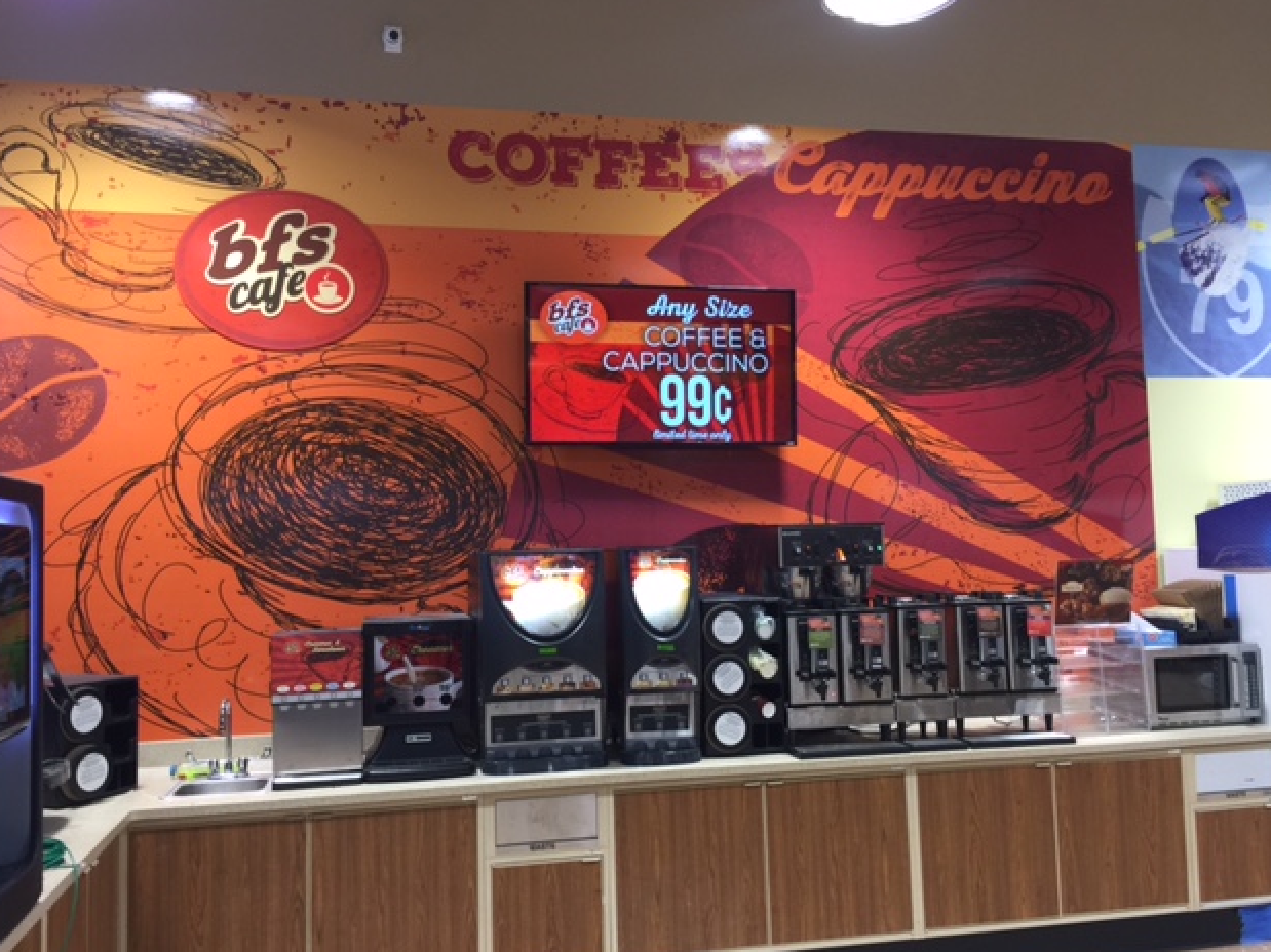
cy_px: 478
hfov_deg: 60.0
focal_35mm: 30
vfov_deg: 46.8
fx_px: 1101
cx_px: 626
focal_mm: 4.15
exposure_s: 1/30
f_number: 2.2
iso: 32
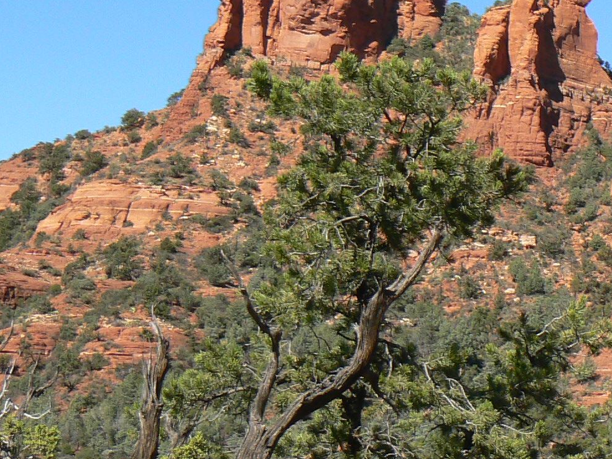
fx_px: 1821
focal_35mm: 103
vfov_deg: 14.3
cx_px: 835
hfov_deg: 17.7
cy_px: 68
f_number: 5.6
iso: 80
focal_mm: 6
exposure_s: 1/400
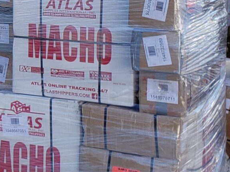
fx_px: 764
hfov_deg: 15.0
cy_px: -61
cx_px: -180
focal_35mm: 115
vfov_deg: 12.4
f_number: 2.4
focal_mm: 4.3
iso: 50
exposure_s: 1/507
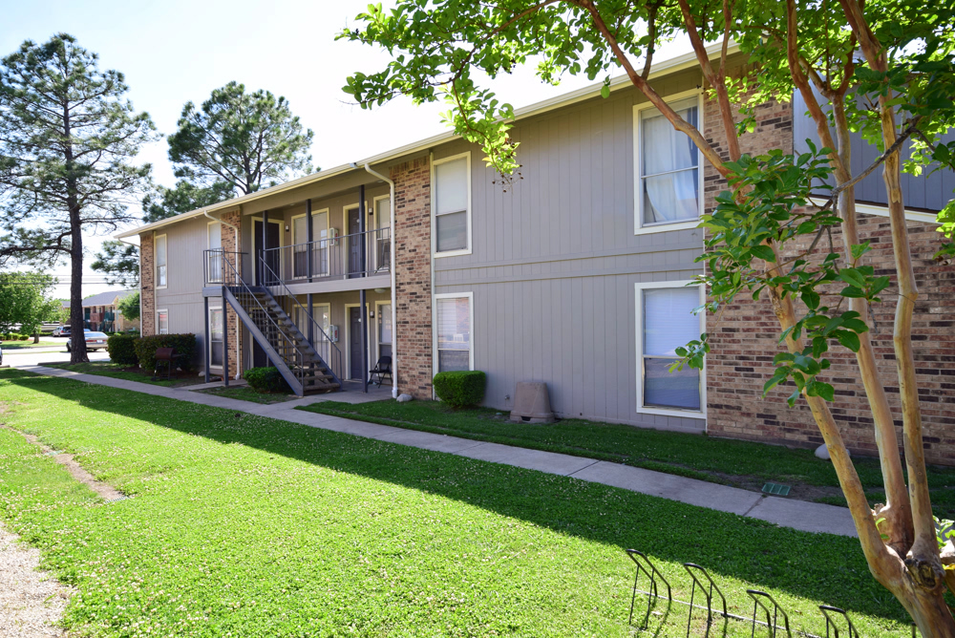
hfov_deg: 81.2
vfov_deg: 59.6
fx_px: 557
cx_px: 478
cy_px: 319
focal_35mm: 21
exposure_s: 1/60
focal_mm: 14
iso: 125
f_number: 10
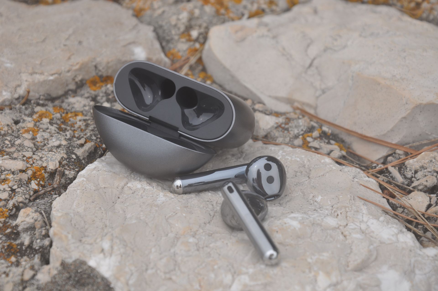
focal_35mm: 128
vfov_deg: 10.7
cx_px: 219
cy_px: 146
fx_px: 1549
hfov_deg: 16.1
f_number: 9
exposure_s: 1/320
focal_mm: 85
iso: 200
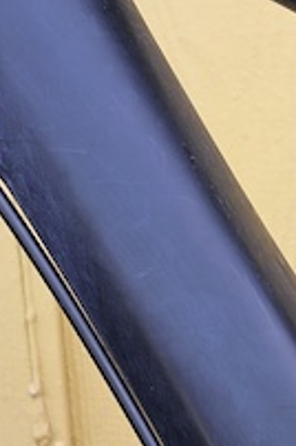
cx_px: 212
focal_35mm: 99
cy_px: 318
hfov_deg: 13.7
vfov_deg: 20.5
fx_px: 1225
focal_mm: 5.23
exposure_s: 1/60
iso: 50
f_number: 1.8
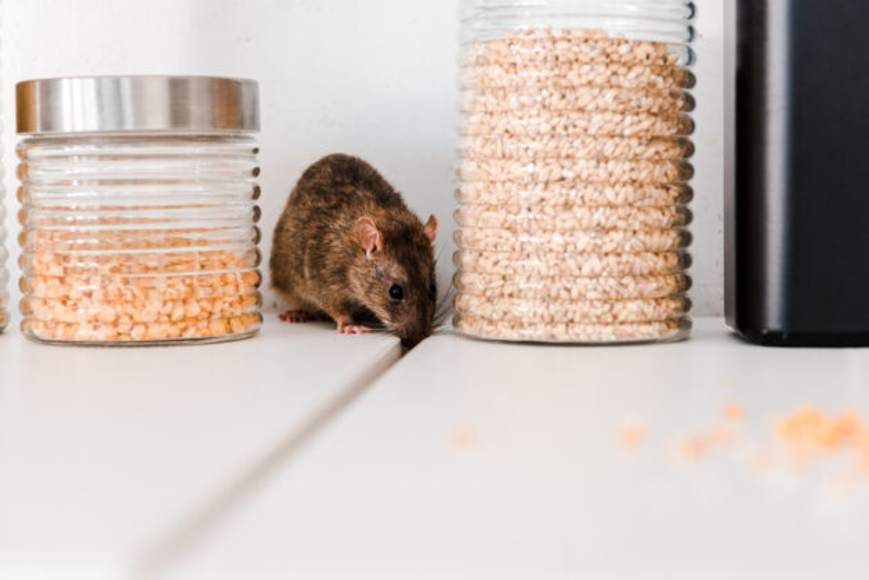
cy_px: 290
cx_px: 434
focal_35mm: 70
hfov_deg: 28.8
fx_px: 1690
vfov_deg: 19.5
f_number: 4
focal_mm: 70
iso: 640
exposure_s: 1/160
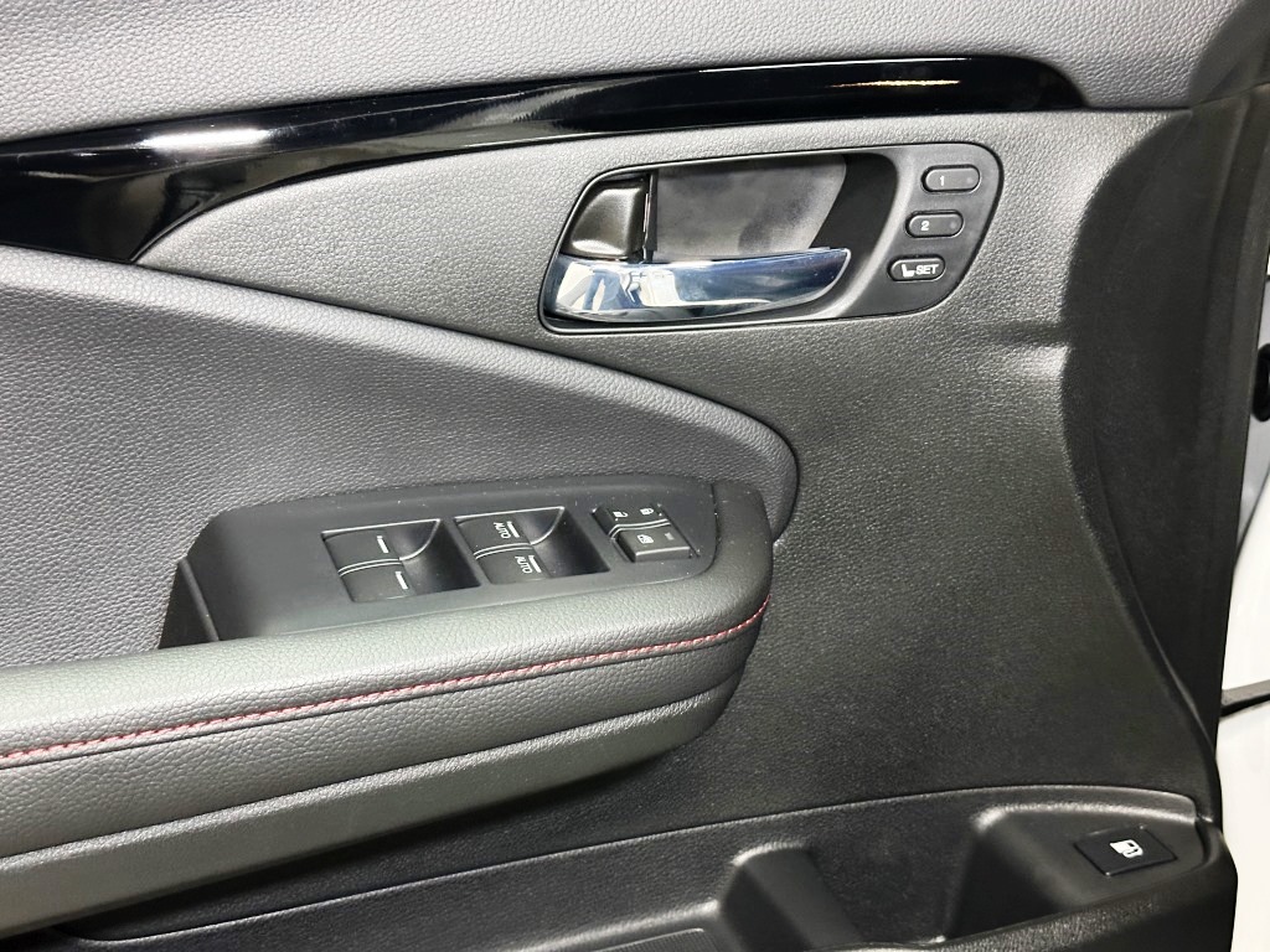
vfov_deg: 30.3
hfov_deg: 39.7
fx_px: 1761
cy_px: 476
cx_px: 635
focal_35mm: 48
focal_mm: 6.86
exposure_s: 1/30
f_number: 1.78
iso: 640
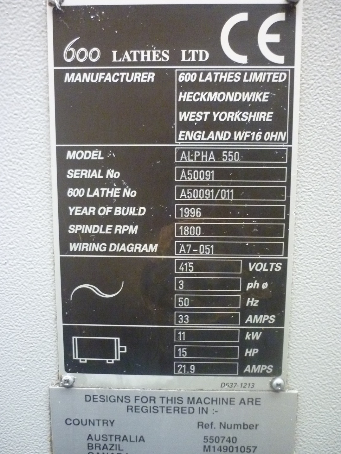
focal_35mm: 33
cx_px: 170
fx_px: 433
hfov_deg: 43.0
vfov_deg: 55.3
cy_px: 227
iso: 800
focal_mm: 5.5
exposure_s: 1/30
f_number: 2.8
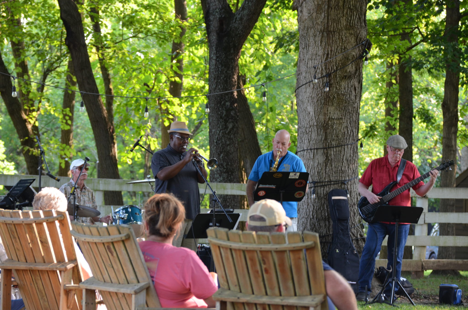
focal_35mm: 168
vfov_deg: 8.1
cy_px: 155
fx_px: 2179
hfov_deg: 12.3
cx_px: 234
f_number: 5.6
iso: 400
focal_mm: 112
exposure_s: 1/80
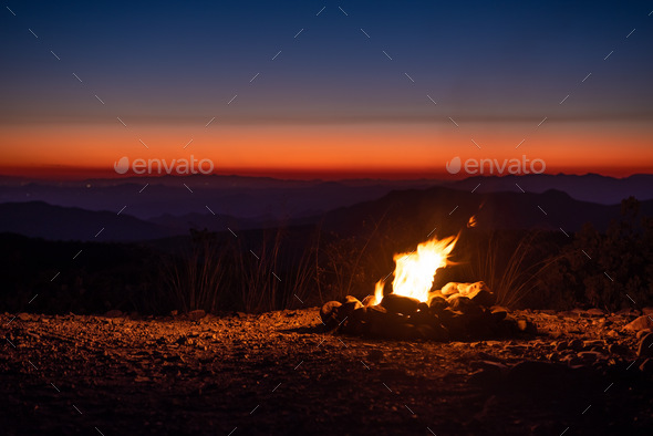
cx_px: 326
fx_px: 1270
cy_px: 218
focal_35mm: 70
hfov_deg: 28.8
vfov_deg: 19.5
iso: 160
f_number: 5.6
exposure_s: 1/10
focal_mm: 70
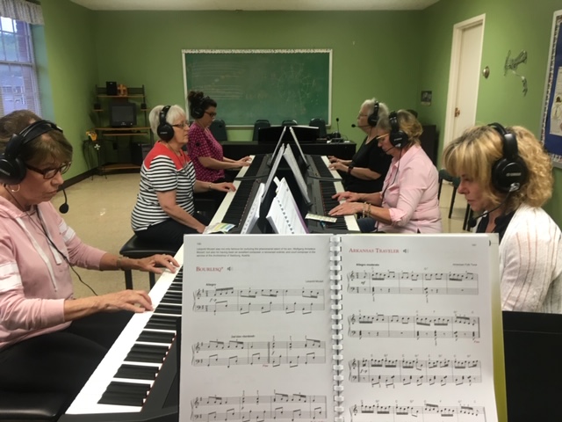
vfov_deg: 48.2
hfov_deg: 61.7
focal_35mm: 29
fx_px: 471
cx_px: 281
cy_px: 211
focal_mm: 4.15
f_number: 2.2
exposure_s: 1/30
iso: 64
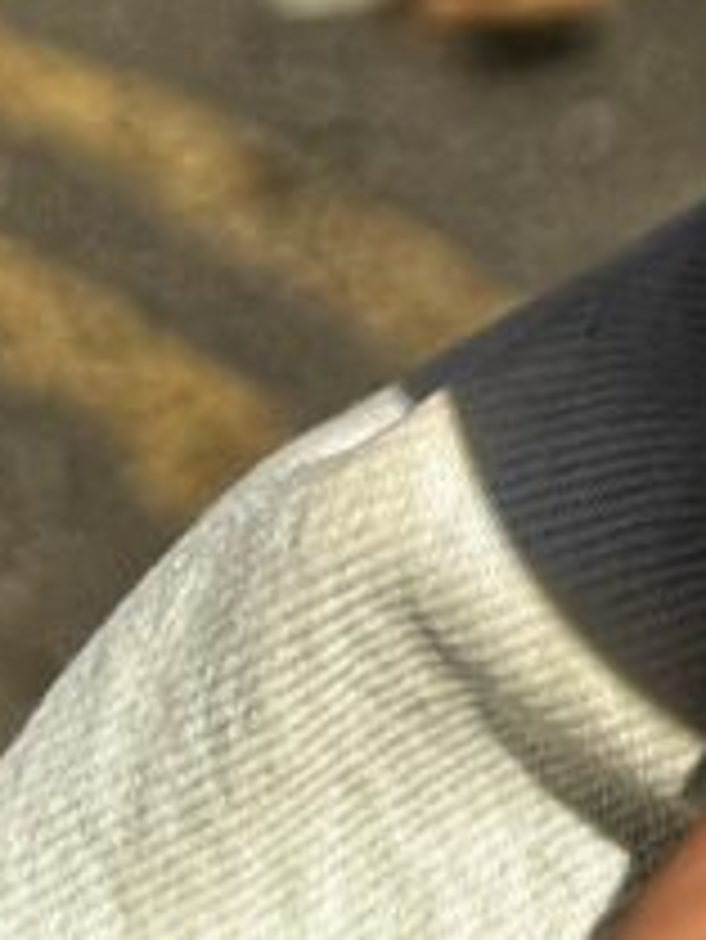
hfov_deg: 7.4
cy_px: -2109
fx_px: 4781
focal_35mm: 176
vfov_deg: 8.7
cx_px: 2127
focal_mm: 6.76
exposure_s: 1/7092
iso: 80
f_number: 1.78
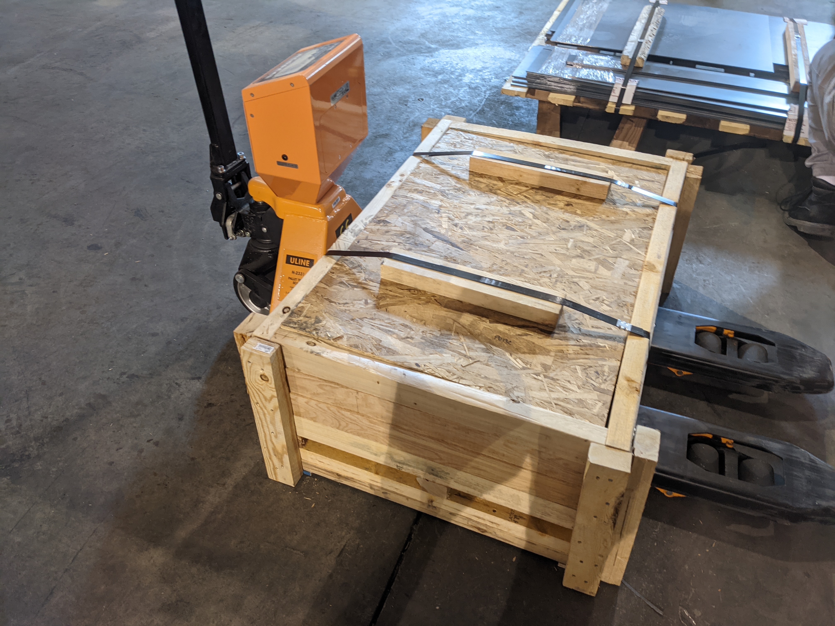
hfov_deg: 65.3
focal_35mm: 27
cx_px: 418
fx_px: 651
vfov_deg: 51.4
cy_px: 313
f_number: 1.73
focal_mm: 4.38
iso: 91
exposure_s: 1/24
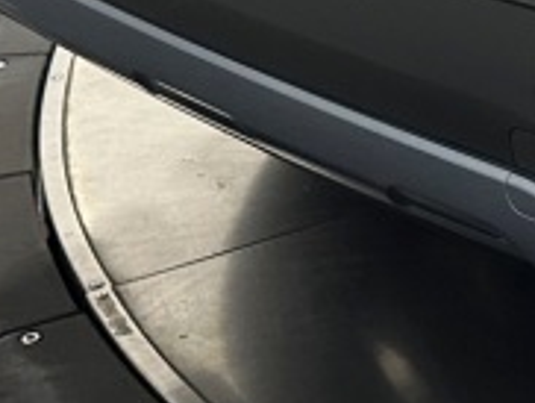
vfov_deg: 10.4
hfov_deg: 13.0
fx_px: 2089
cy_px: -321
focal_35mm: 135
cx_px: 1008
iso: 400
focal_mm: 6.86
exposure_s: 1/60
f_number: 1.78
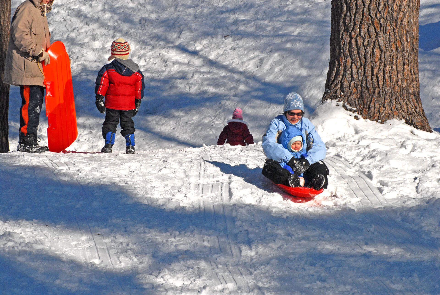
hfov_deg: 9.5
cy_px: 148
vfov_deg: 6.3
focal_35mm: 218
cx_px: 220
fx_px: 2661
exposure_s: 1/500
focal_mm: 145
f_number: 11
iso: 400
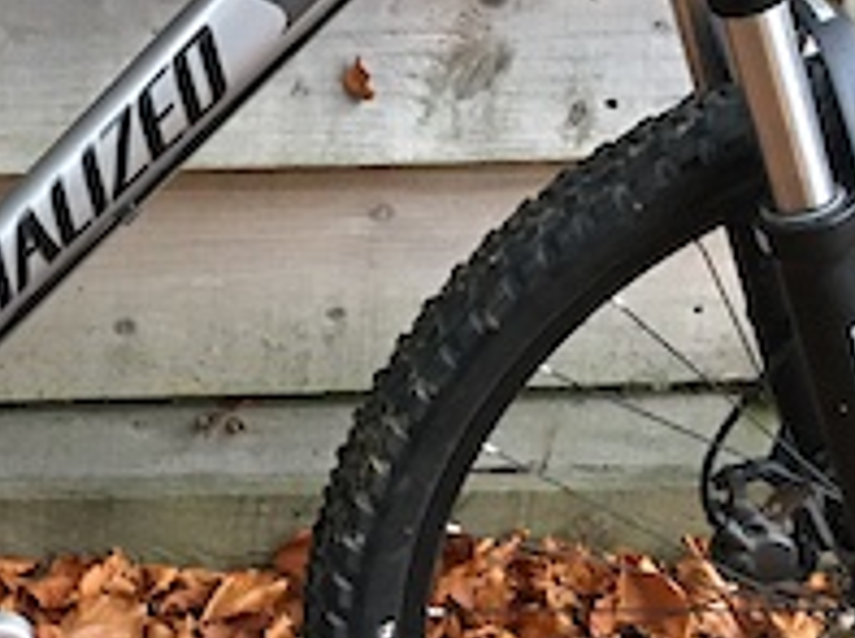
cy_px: 182
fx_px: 2909
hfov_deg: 16.2
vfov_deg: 12.5
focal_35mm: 118
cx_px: -87
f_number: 2.2
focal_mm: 4.15
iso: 80
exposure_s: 1/17
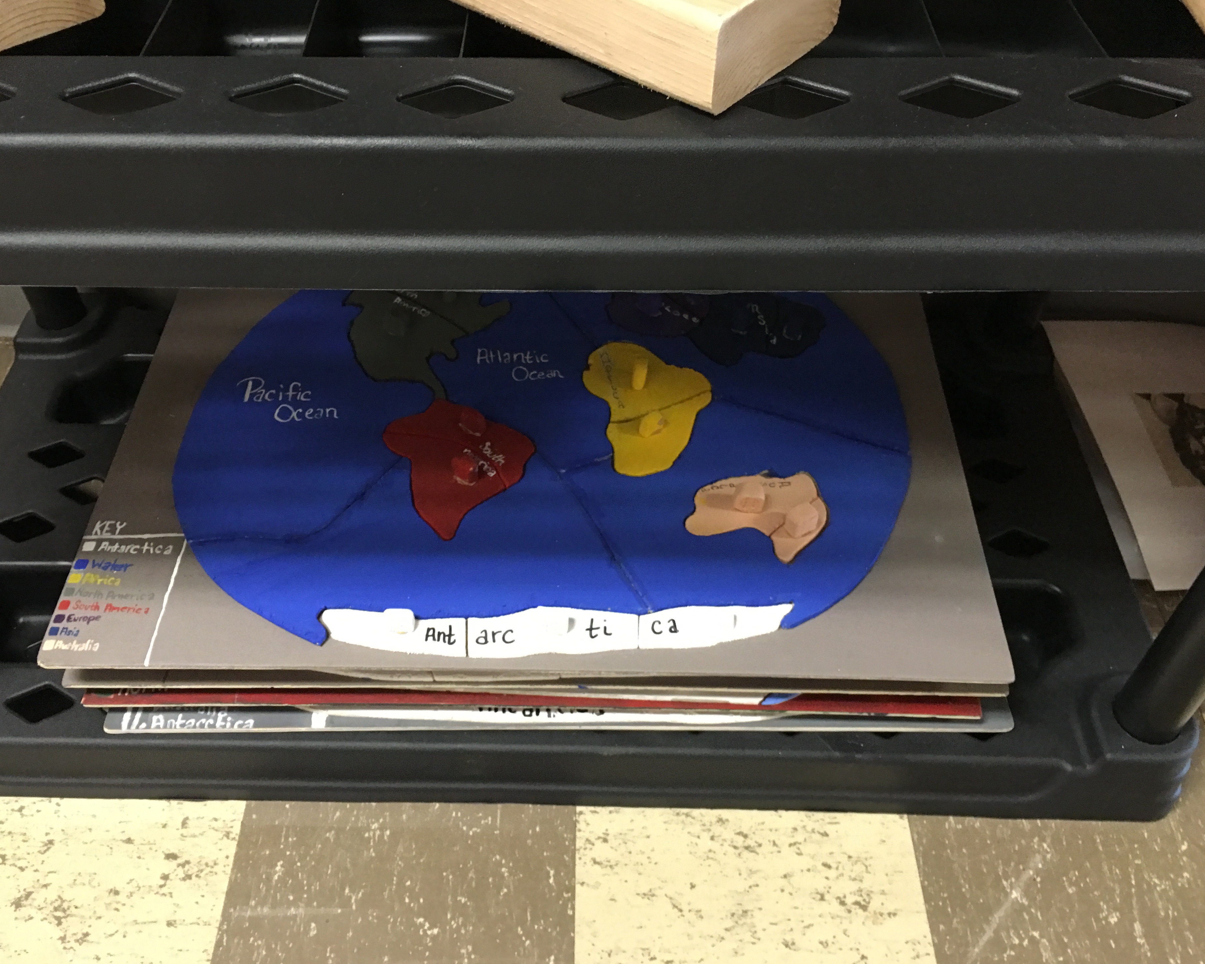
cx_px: 585
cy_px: 489
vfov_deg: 47.1
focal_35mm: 31
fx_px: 1105
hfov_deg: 57.2
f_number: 2.2
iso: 50
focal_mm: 4.15
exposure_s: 1/4
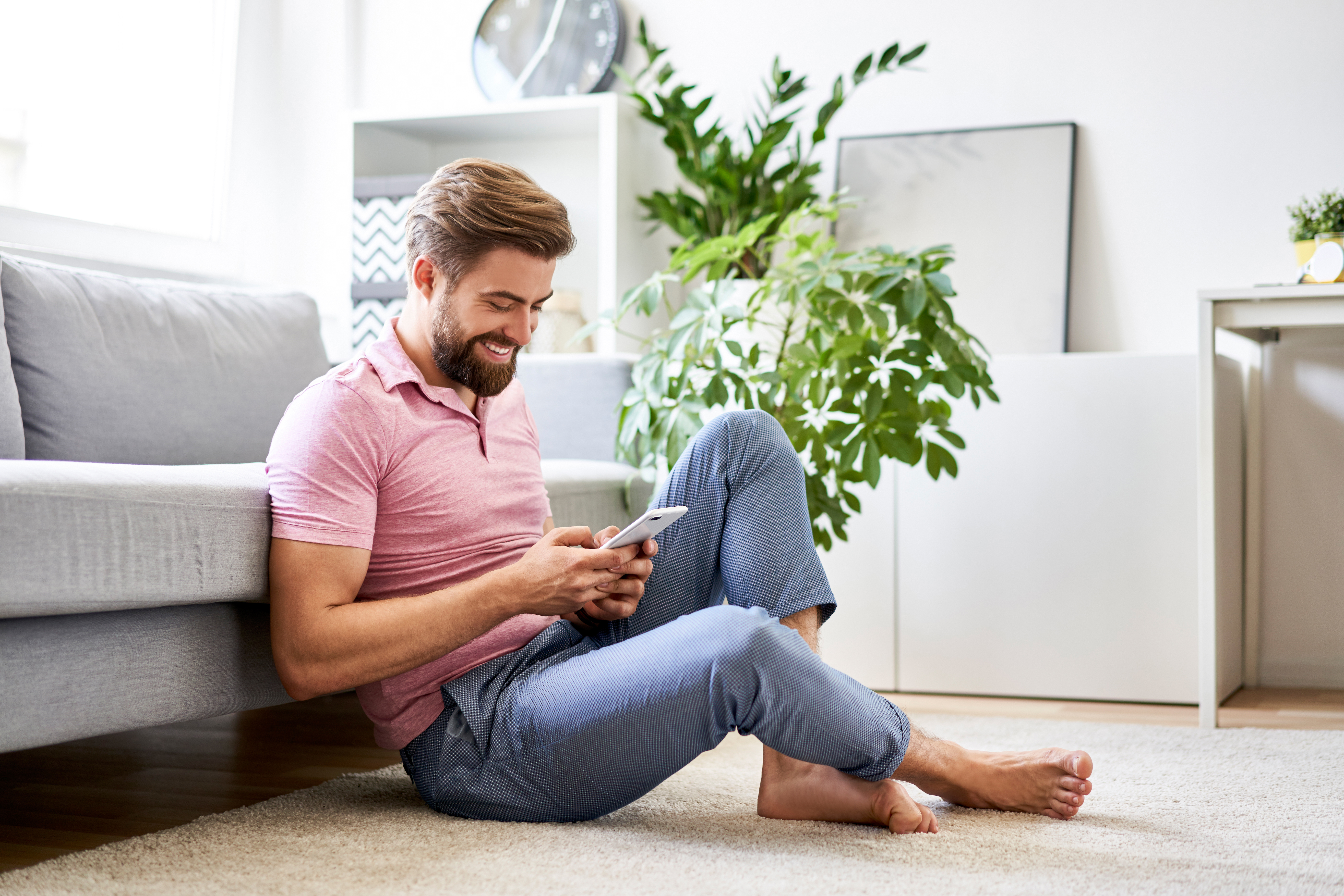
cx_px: 672
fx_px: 2053
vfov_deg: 24.6
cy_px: 448
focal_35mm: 55
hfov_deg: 36.2
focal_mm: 55
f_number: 2.2
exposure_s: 1/160
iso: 250
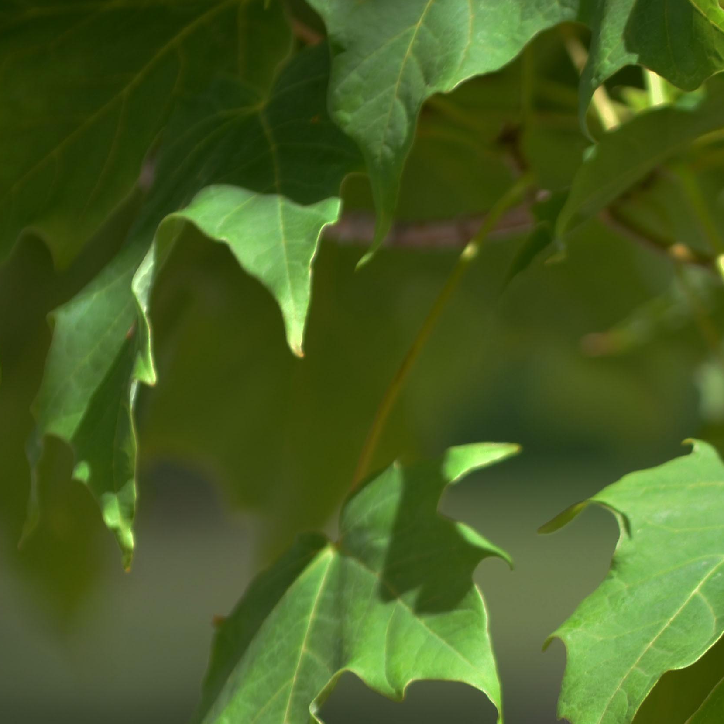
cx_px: 680
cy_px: 627
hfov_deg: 3.4
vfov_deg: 3.4
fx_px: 12074
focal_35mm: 510
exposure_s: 1/200
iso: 100
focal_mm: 135
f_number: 5
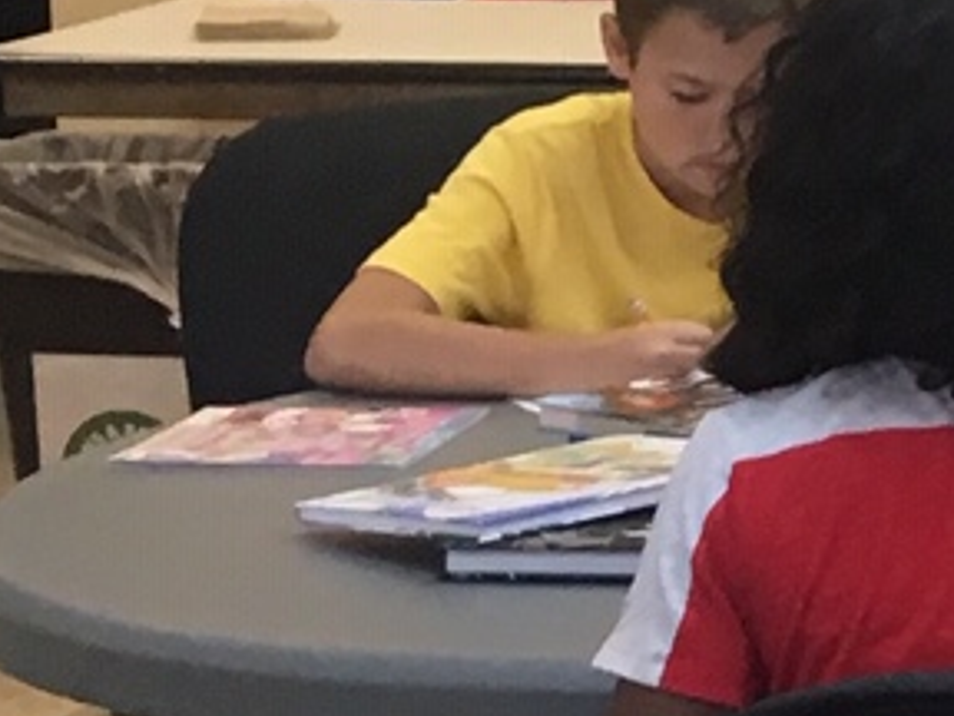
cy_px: 103
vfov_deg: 7.3
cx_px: 2667
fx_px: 5595
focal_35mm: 203
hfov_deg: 8.5
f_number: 2.2
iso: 64
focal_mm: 4.15
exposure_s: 1/30
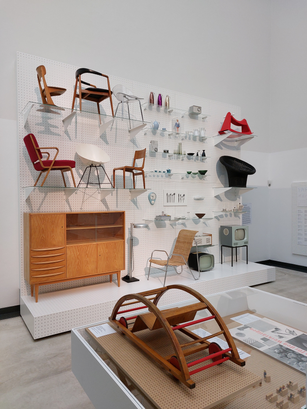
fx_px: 284
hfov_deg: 56.8
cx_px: 154
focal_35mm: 24
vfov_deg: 71.6
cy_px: 204
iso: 250
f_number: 1.8
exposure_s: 1/50
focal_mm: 5.23
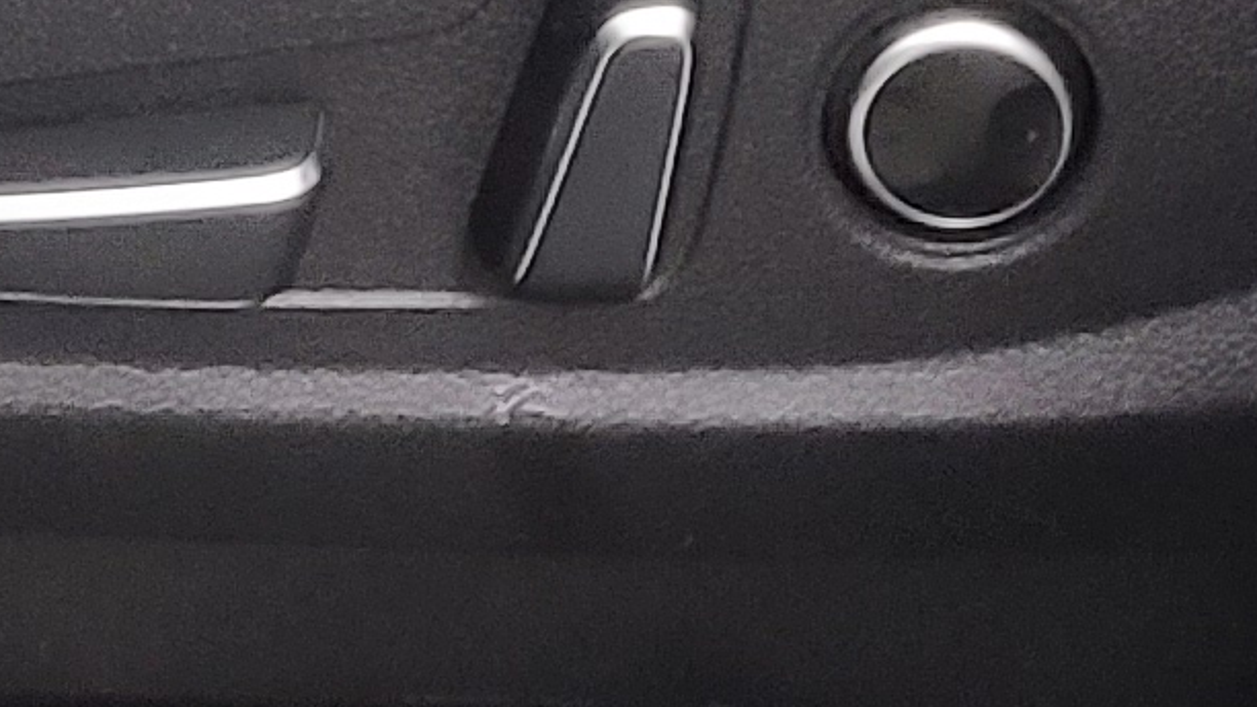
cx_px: -292
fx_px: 5932
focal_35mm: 178
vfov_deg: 5.7
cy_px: -2290
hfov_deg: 11.8
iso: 640
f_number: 1.8
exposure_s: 1/30
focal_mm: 7
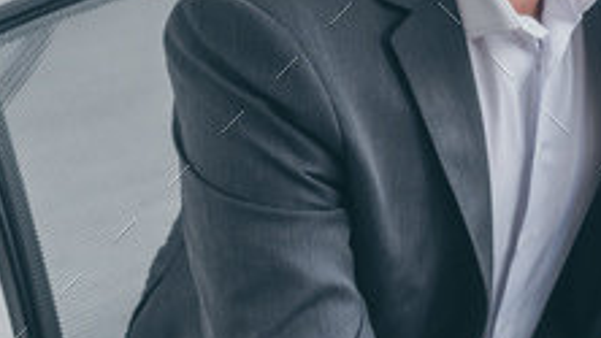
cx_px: 788
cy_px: 87
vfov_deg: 8.7
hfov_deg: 14.8
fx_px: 2216
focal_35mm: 139
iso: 320
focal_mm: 50
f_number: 4
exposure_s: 1/200
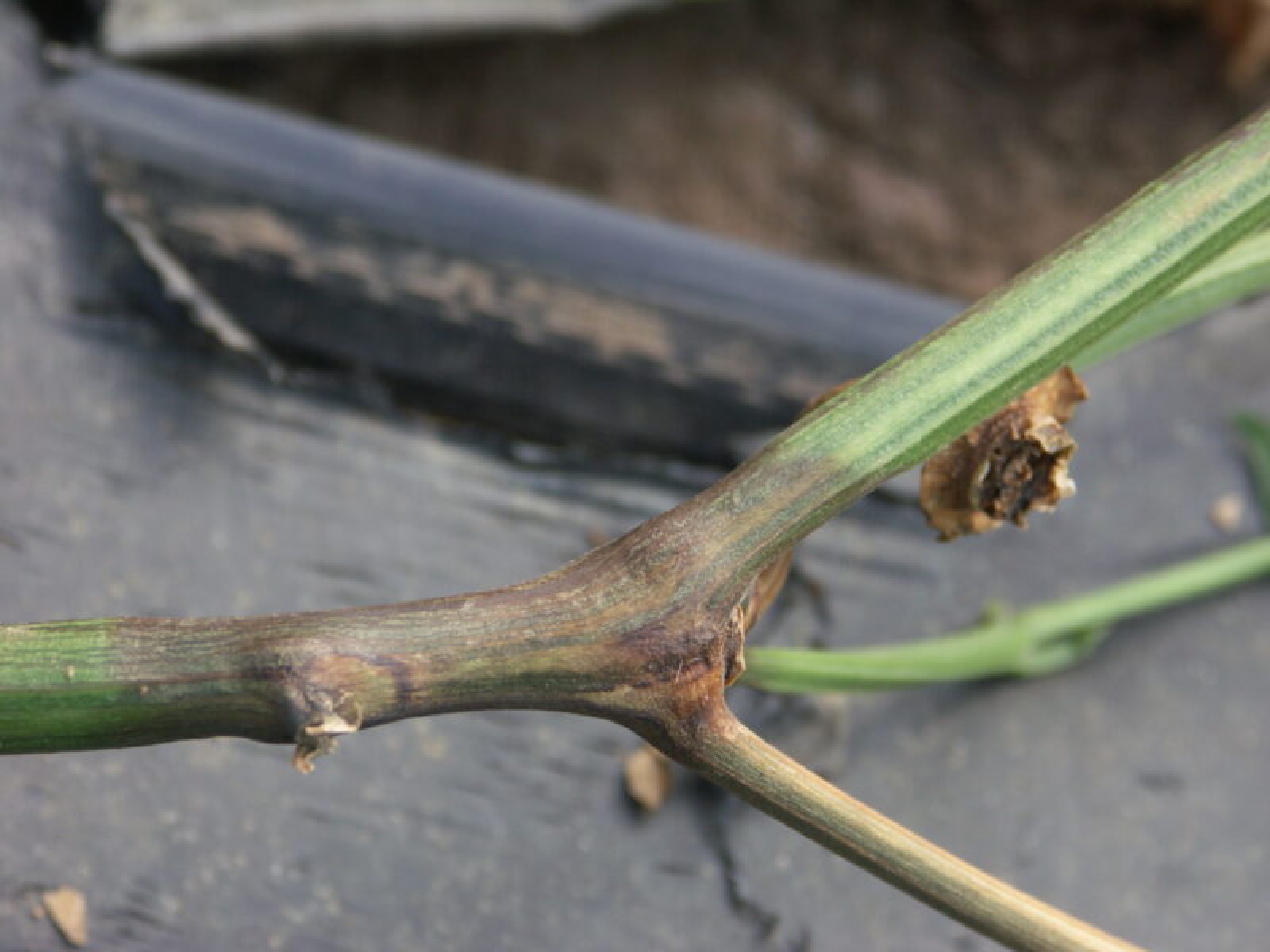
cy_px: 476
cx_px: 635
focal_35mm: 200
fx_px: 7338
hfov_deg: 9.9
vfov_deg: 7.4
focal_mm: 50.8
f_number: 4
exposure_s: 1/200
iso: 100
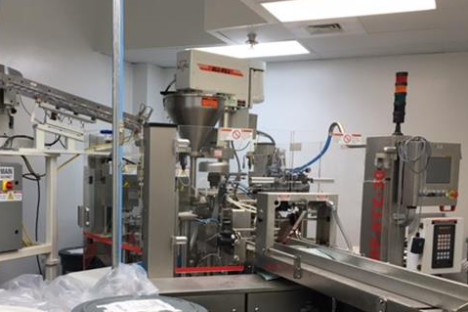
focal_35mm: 42
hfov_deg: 46.3
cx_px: 197
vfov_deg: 31.5
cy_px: 220
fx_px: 546
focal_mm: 4.15
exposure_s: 1/40
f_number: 2.2
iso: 32
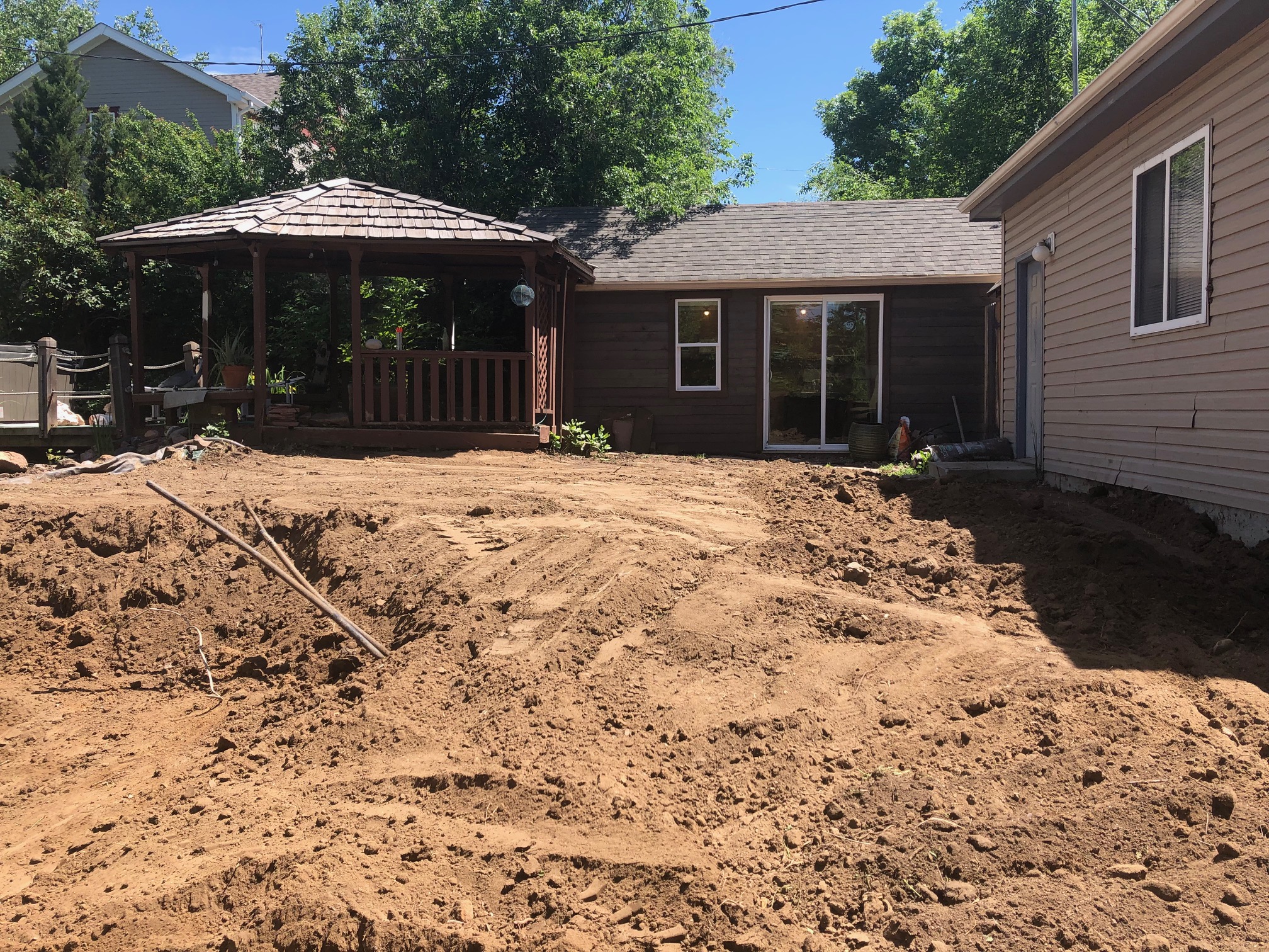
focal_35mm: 28
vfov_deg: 49.7
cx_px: 634
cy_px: 476
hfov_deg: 63.4
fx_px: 1026
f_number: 1.8
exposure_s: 1/738
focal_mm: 3.99
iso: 20
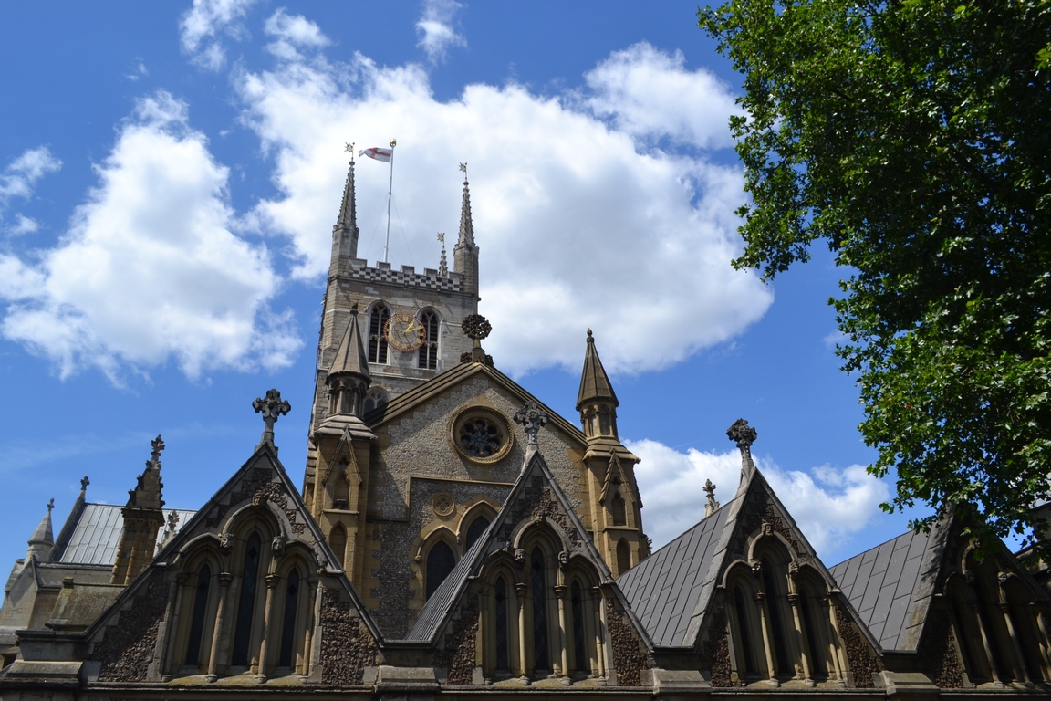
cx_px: 526
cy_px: 350
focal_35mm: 27
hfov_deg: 67.4
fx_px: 788
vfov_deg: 47.9
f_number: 8
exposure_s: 1/250
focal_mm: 18
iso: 100
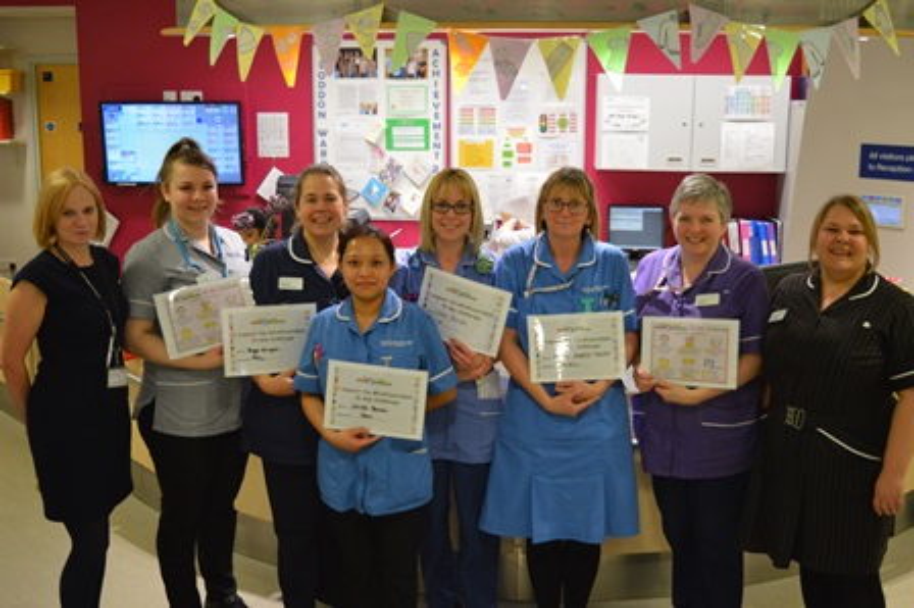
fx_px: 1104
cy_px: 304
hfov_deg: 45.0
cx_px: 457
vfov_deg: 30.8
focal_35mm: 44
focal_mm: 29
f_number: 4.2
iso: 1100
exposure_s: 1/60
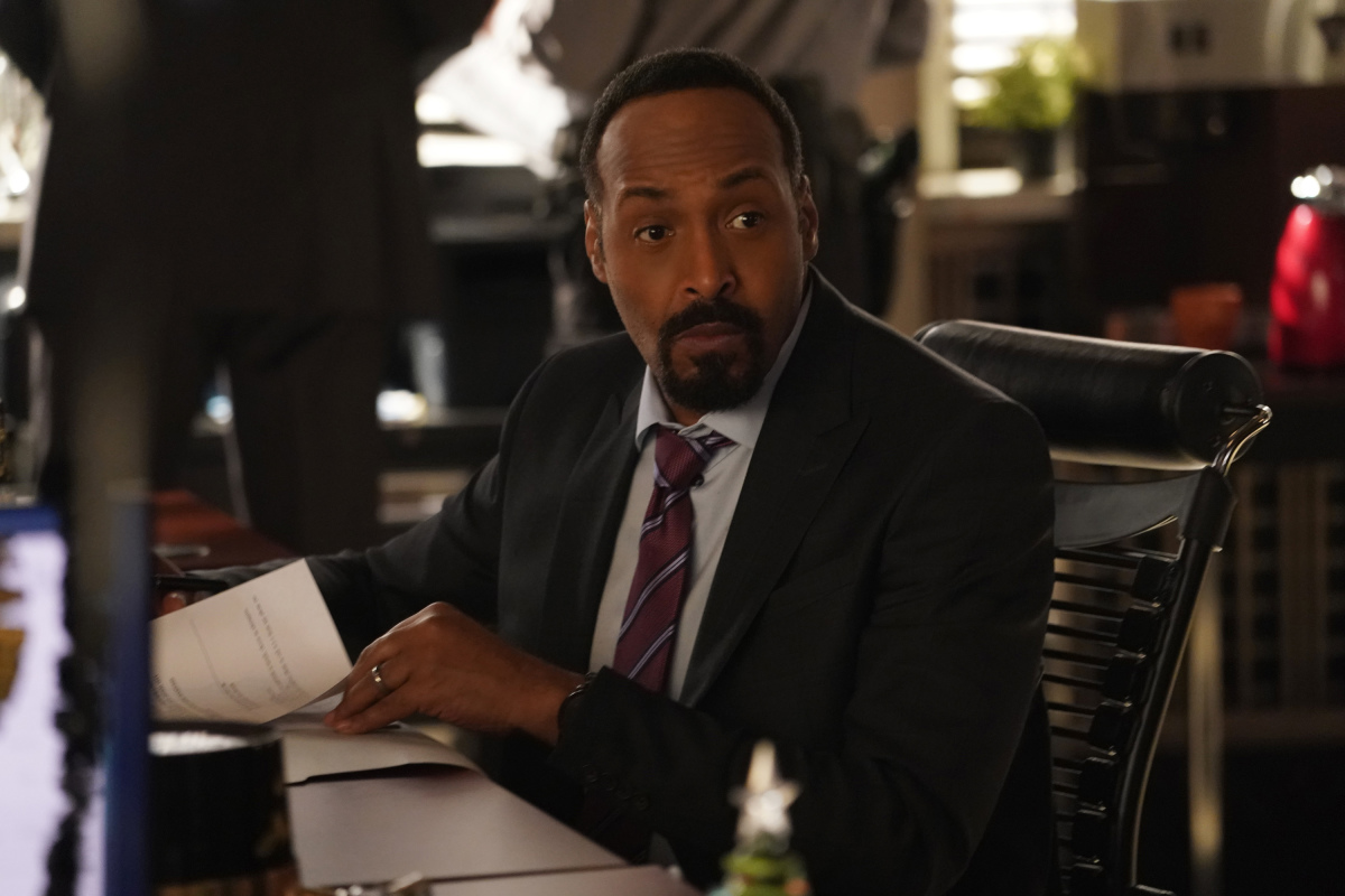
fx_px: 6388
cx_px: 672
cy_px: 448
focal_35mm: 171
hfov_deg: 12.0
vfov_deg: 8.0
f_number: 4
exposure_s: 1/80
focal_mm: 171
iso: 6400
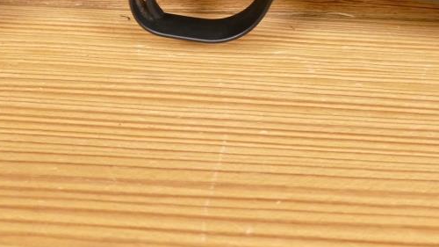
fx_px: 850
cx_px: 145
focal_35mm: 73
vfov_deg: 16.0
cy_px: -39
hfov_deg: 28.8
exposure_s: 1/80
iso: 1600
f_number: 3.1
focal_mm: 12.38
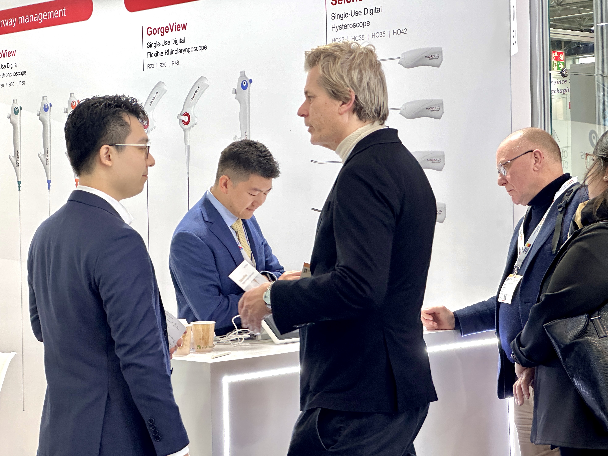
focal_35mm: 78
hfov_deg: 25.0
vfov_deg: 18.9
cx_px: 302
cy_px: 228
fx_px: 1370
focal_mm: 9
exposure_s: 1/100
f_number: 2.8
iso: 125
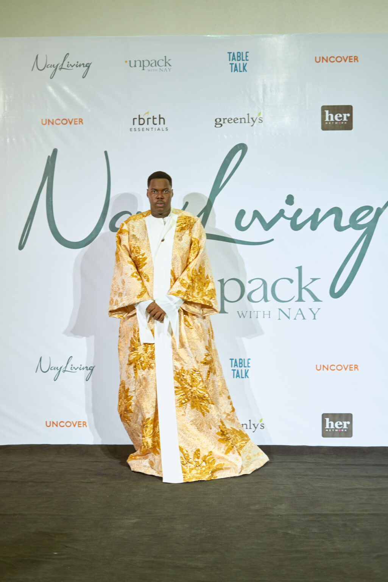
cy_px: 291
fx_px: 808
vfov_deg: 39.6
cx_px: 194
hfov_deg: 27.0
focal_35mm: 50
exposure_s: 1/125
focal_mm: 50
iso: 1250
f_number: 2.2
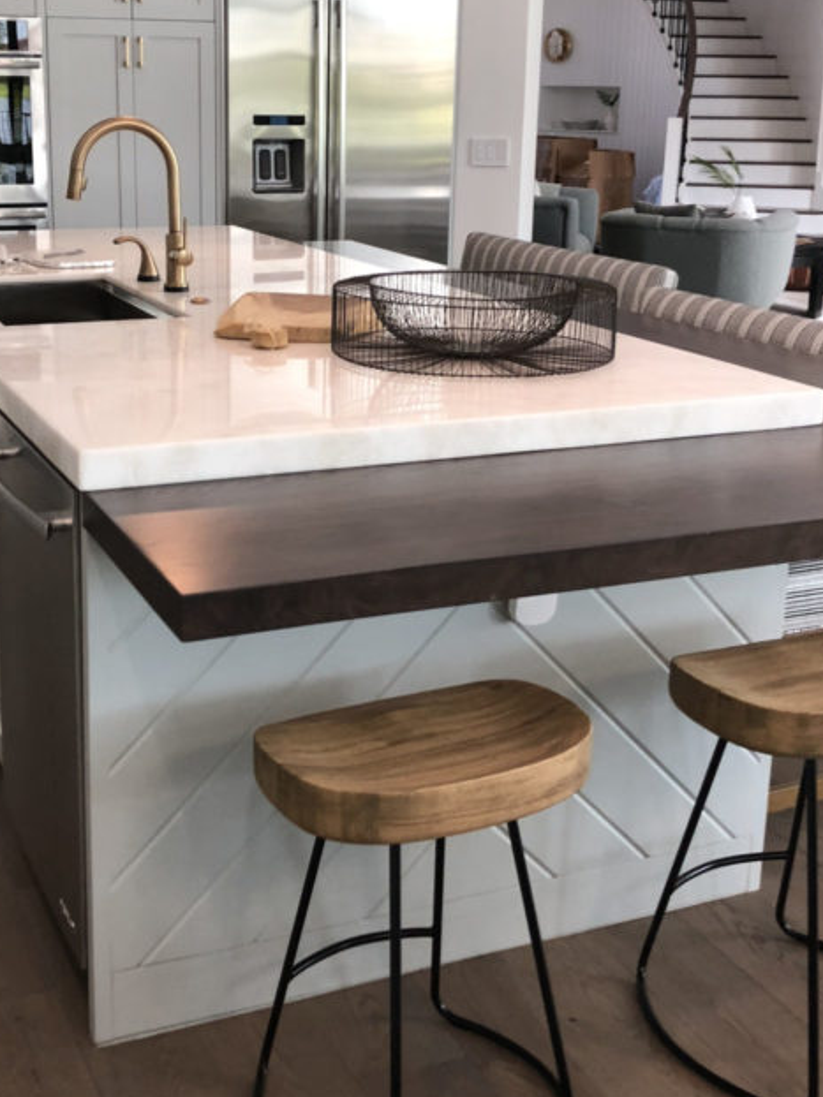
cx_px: 312
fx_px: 1459
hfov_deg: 31.4
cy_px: 456
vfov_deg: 41.1
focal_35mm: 46
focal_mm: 4
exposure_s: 1/30
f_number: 1.8
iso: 25
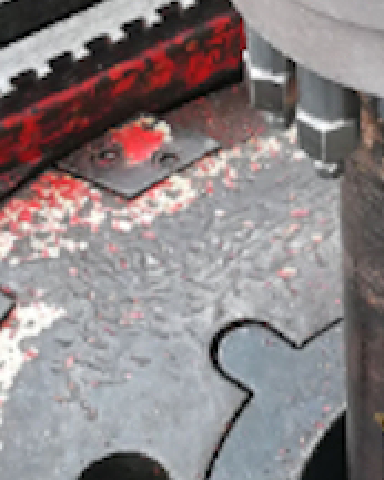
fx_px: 1845
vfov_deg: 14.1
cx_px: 464
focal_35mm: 130
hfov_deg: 11.6
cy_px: -191
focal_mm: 4
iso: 50
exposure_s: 1/50
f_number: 2.2
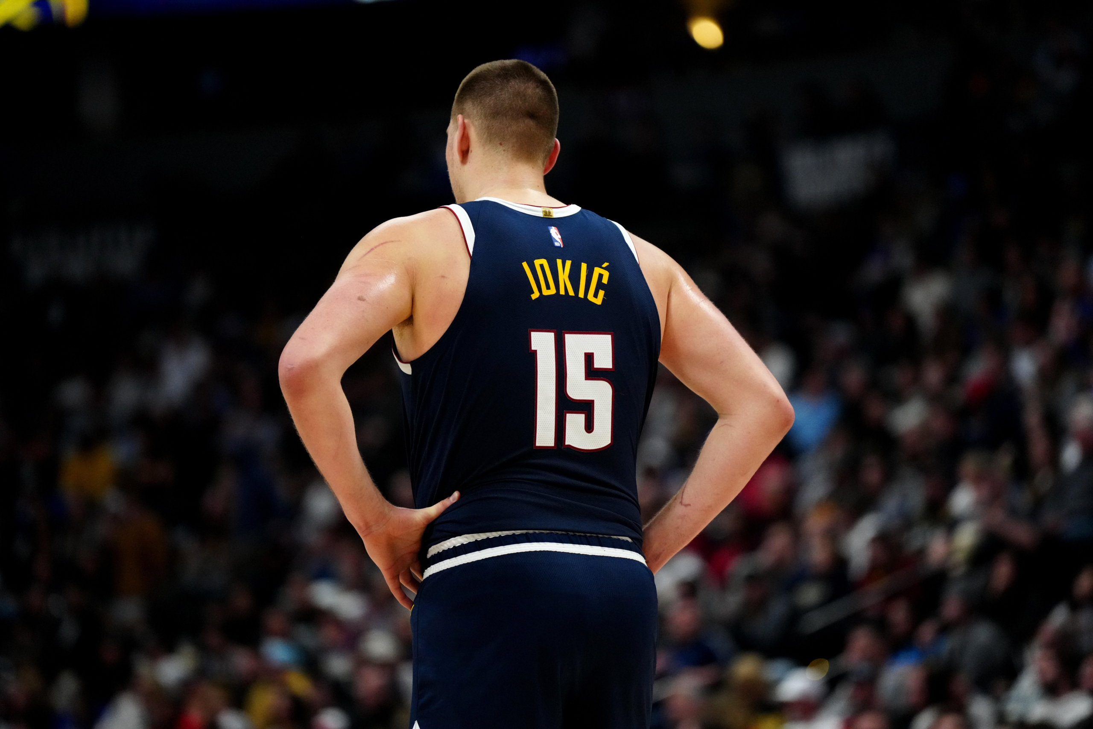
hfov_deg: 10.3
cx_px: 546
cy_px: 364
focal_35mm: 200
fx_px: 6072
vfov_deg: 6.9
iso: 5000
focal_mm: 200
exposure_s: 1/3200
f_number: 2.8
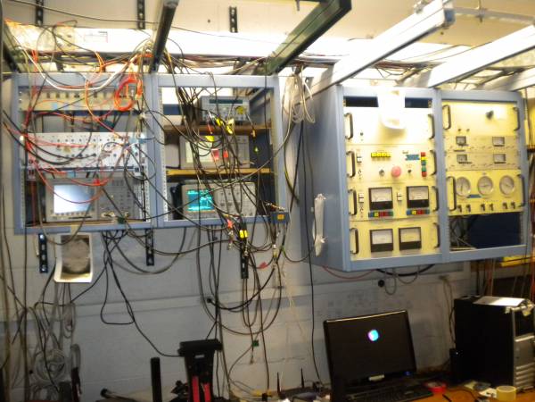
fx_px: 541
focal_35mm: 35
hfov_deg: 52.6
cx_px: 268
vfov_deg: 40.7
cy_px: 201
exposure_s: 1/30
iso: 400
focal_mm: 6.3
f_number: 3.1
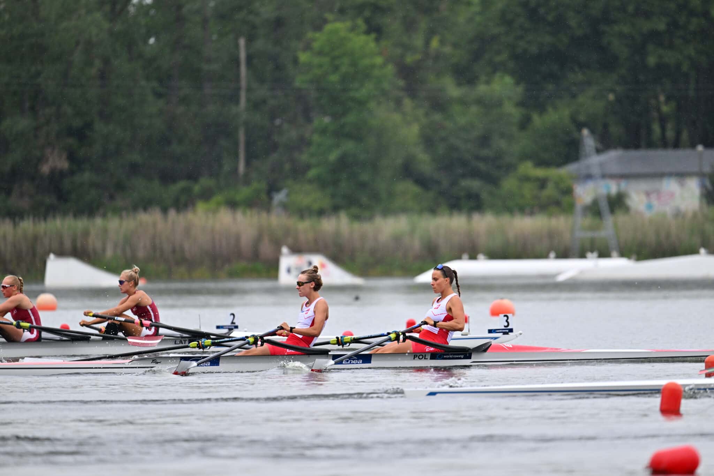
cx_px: 357
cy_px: 238
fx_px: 7932
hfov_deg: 5.2
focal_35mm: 400
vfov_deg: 3.4
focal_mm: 400
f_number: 4.5
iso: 500
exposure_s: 1/2000
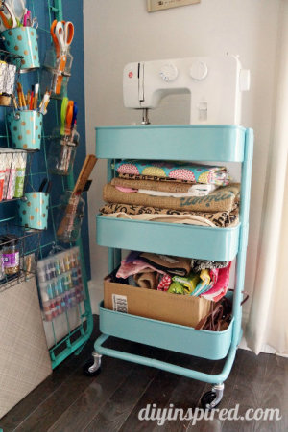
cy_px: 216
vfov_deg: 67.4
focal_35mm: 27
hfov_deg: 47.9
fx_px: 324
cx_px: 144
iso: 3200
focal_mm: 18
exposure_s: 1/40
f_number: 4
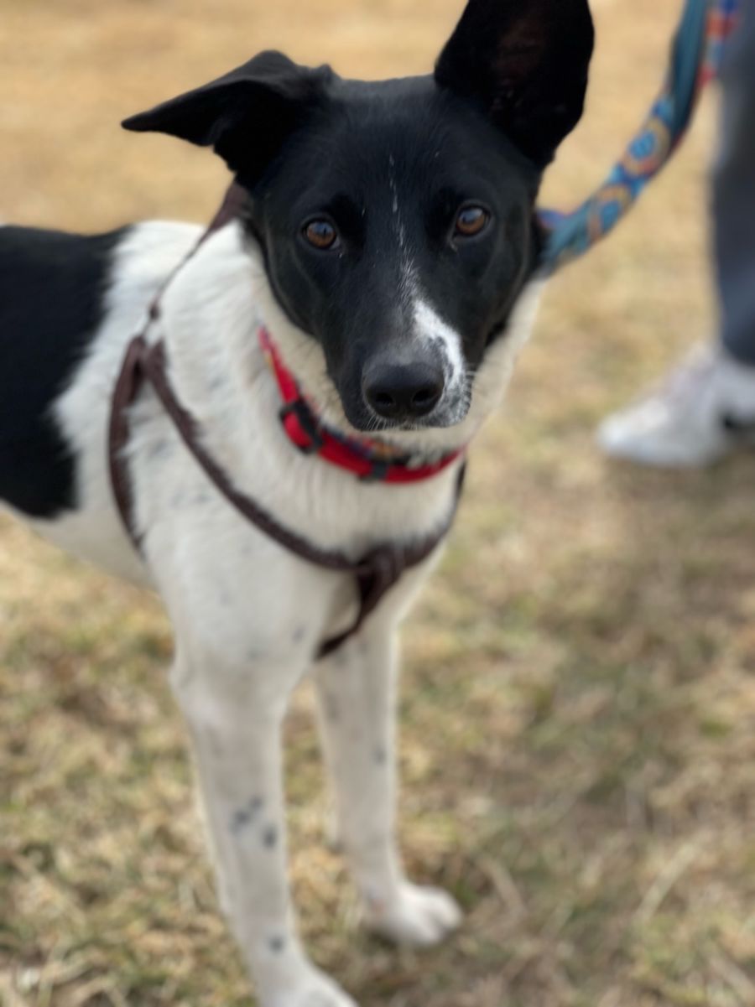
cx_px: 378
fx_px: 2240
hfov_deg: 19.1
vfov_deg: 25.3
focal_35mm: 77
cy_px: 504
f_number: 2.8
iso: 25
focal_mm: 9
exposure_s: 1/158
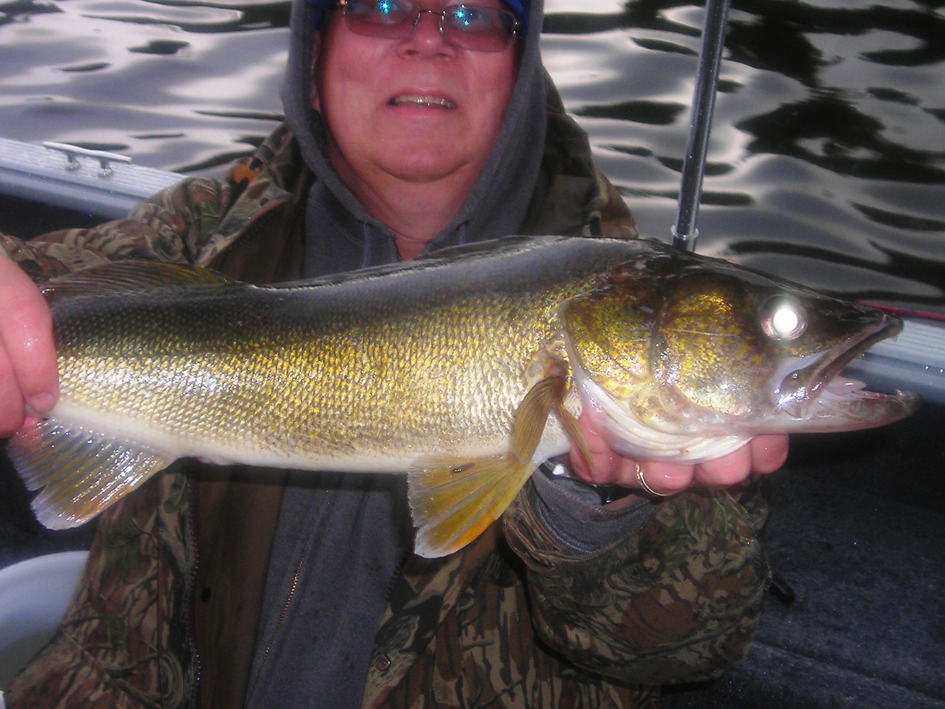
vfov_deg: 24.8
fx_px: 1611
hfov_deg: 32.7
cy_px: 274
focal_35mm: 59
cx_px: 430
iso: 50
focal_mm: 6.3
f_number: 3.2
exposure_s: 1/60.1
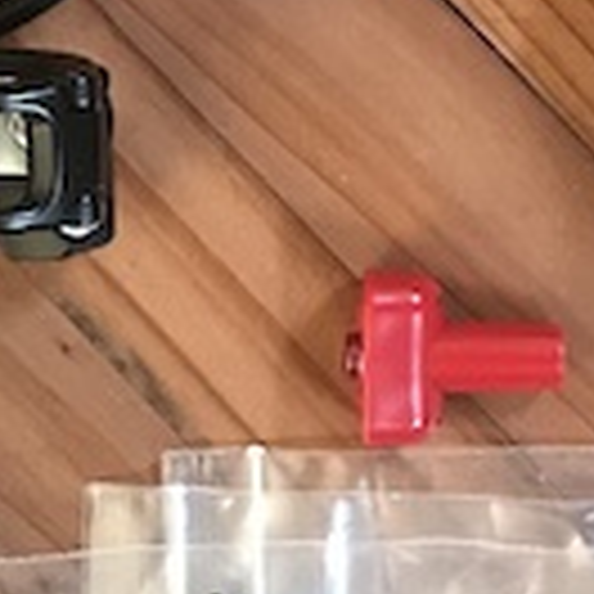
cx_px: 338
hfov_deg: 11.6
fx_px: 2912
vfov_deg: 11.2
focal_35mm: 150
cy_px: -284
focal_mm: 3.99
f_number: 1.8
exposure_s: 1/12
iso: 100
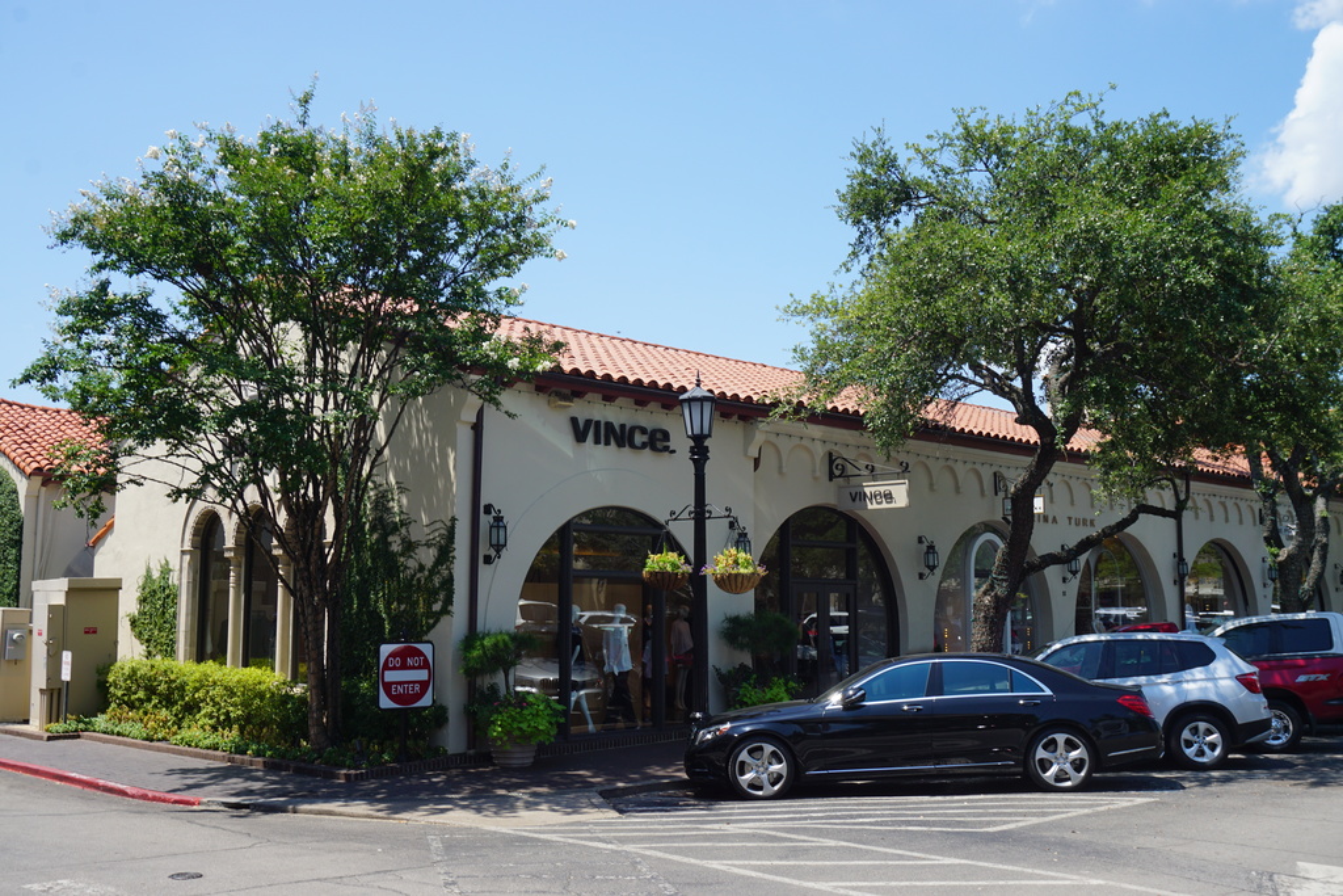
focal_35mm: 36
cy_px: 448
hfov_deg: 53.1
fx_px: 1343
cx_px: 672
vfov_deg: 36.9
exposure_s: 1/100
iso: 100
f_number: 10
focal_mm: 24
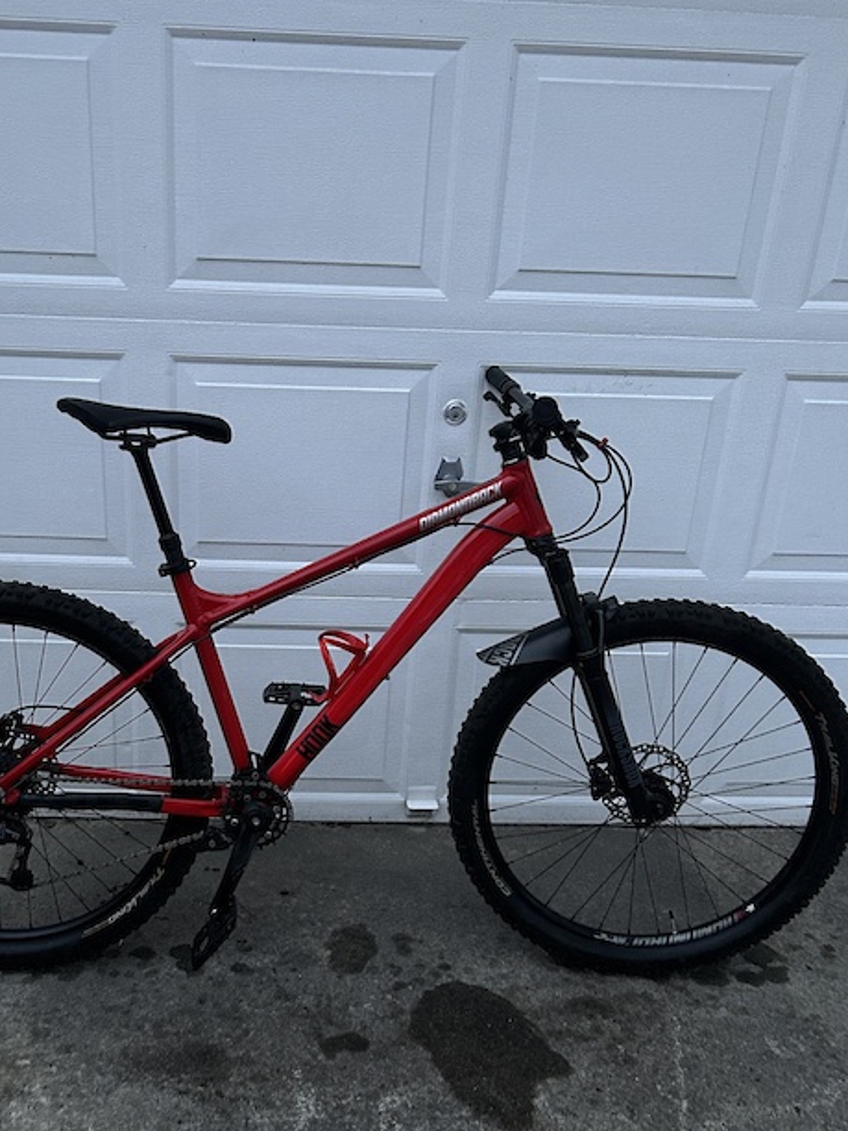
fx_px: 1111
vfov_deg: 53.7
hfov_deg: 41.4
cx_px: 305
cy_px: 665
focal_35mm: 34
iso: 640
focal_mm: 5.7
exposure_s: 1/30
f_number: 1.5
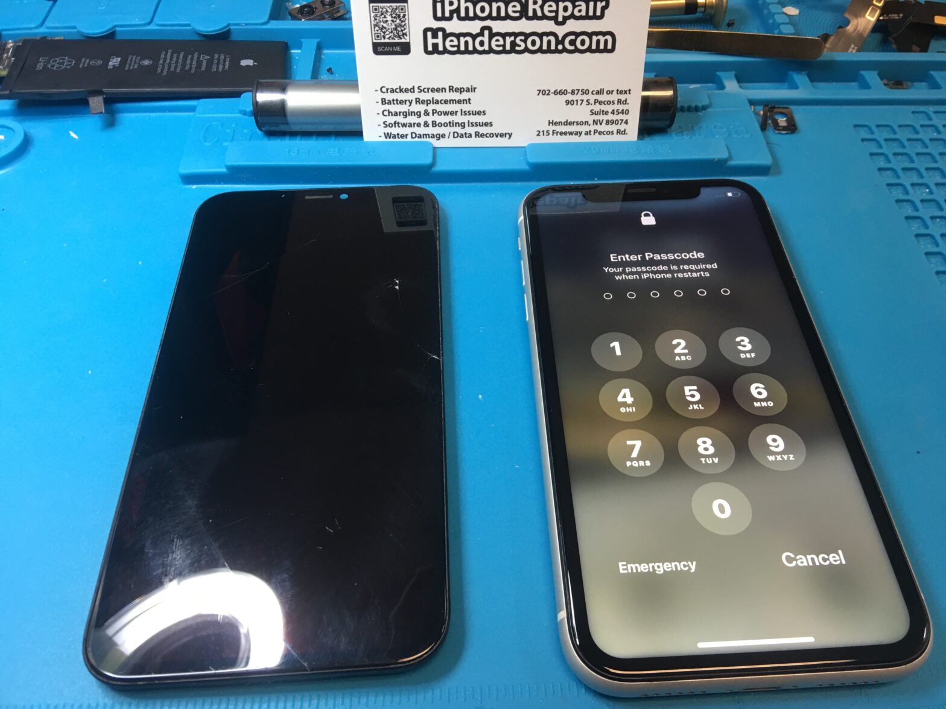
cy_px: 354
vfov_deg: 48.2
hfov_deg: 61.7
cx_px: 473
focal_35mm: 29
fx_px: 793
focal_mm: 4.15
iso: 32
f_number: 2.2
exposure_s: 1/15
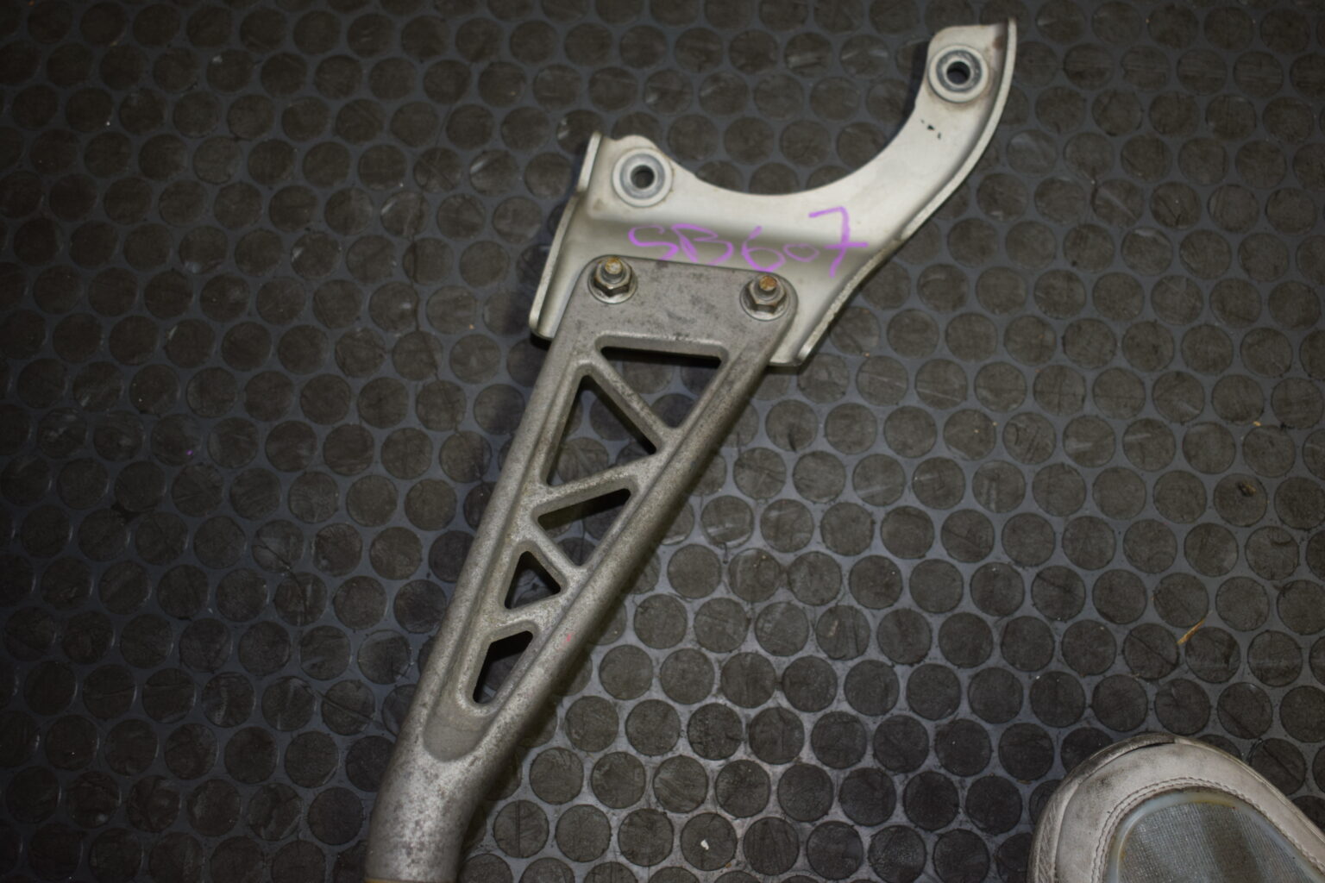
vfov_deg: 29.9
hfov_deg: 43.6
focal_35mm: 45
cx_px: 662
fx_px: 1656
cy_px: 442
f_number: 4.2
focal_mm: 30
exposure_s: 1/60
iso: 640
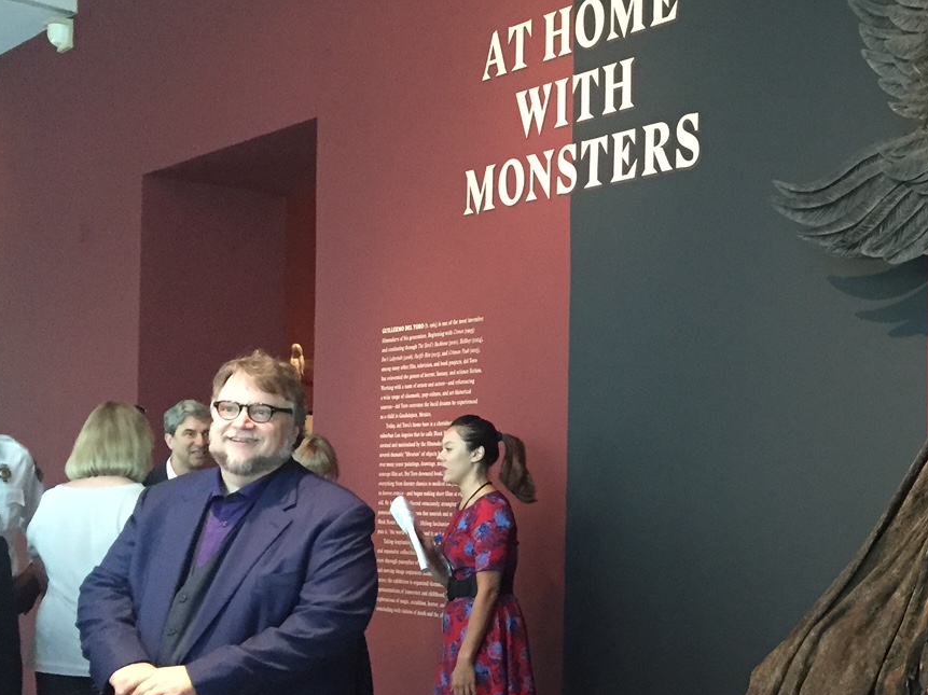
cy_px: 434
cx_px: 865
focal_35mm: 55
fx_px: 1474
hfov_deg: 32.9
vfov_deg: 26.5
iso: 250
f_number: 2.2
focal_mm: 4.15
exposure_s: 1/15
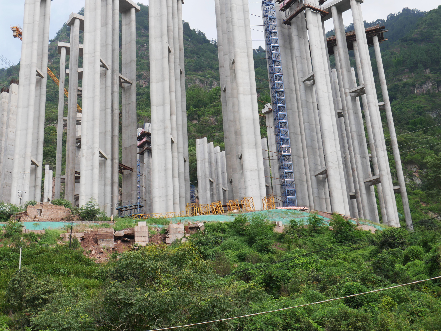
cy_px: 109
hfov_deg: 32.5
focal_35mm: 59
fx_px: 752
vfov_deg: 24.7
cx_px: 164
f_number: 8
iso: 200
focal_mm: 22
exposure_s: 1/250
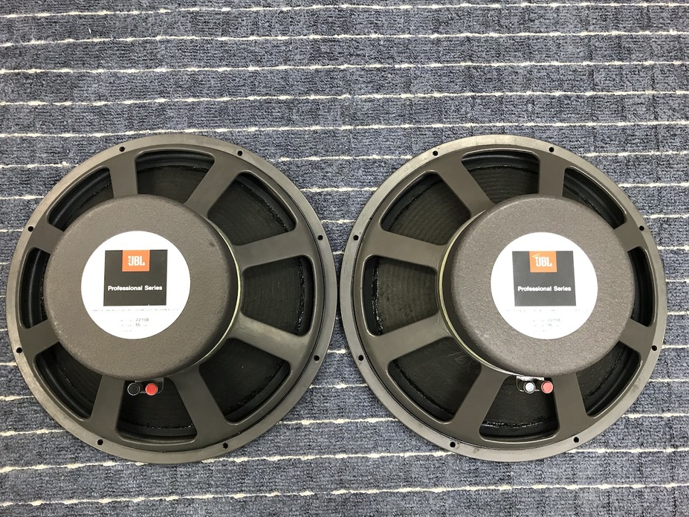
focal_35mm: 29
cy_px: 260
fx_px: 577
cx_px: 333
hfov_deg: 61.7
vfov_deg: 48.2
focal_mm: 3.99
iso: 50
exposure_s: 1/15
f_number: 1.8
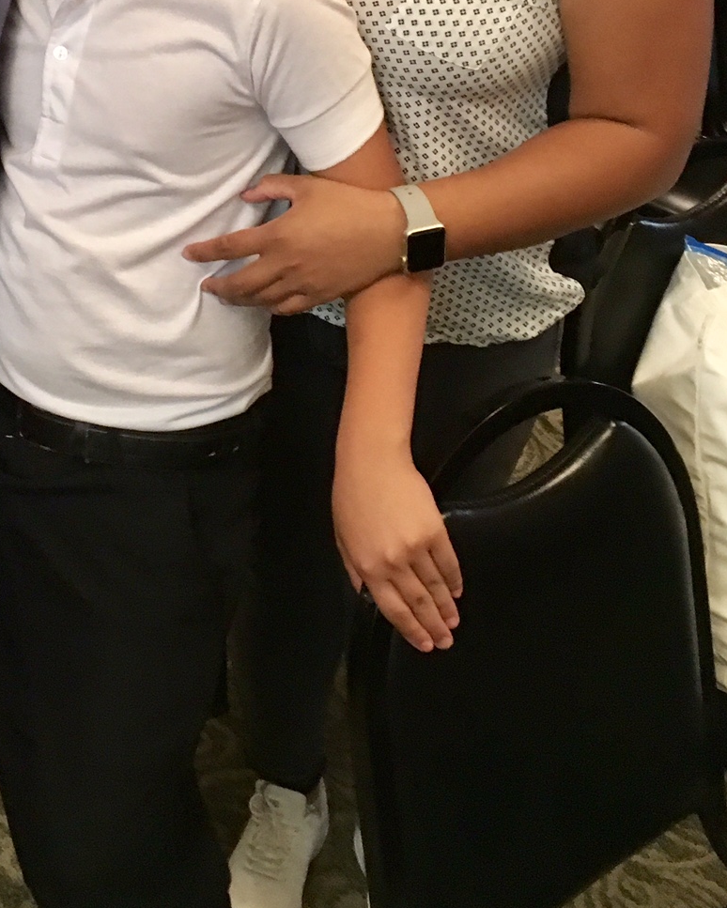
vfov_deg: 30.4
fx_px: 1586
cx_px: 27
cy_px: 70
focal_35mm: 59
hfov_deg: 24.8
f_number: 2.2
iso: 400
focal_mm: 4.15
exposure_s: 1/15
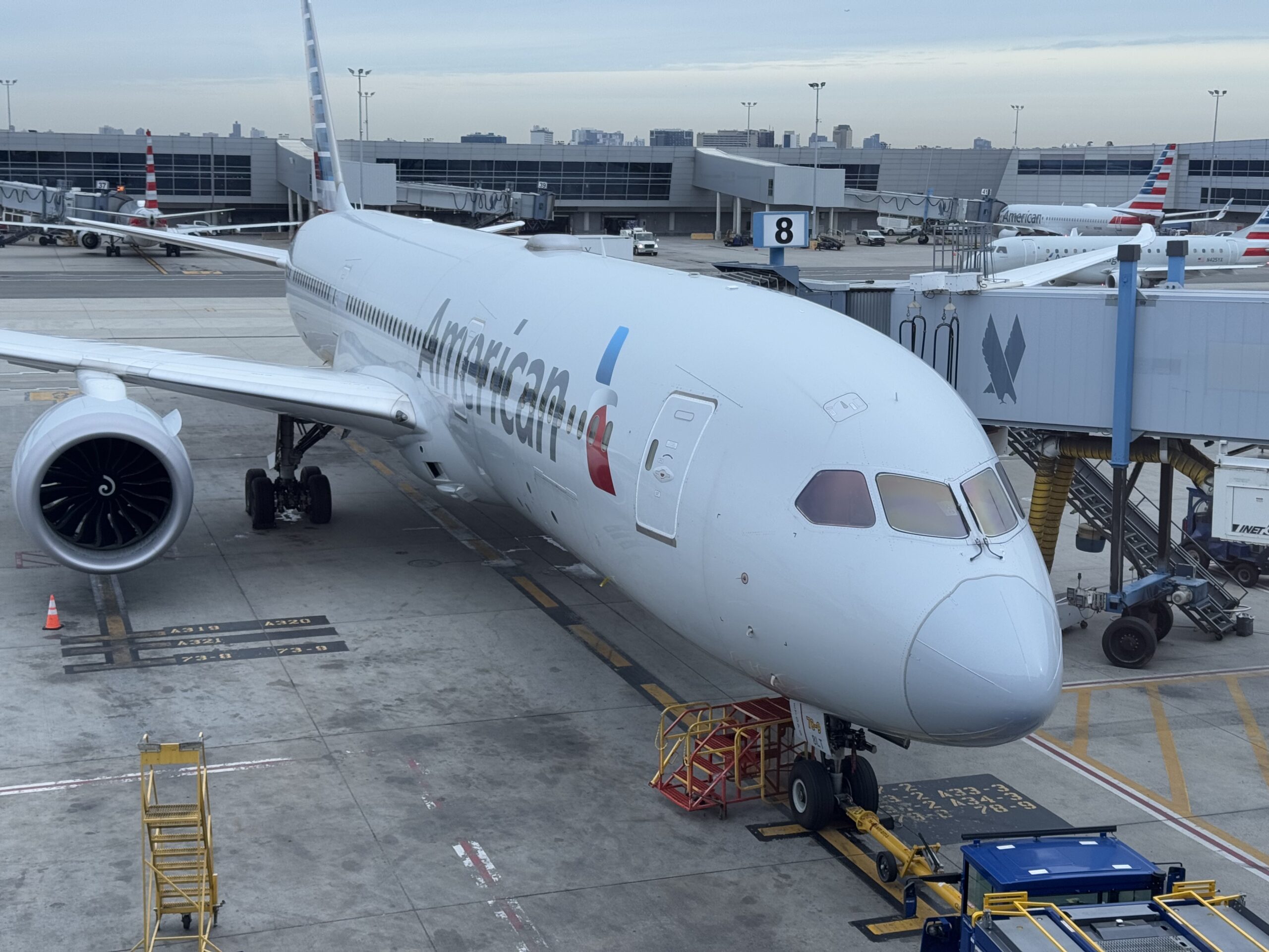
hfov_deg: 39.7
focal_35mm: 48
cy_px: 476
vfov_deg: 30.3
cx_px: 634
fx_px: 1760
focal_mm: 6.76
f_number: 1.78
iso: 64
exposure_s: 1/544
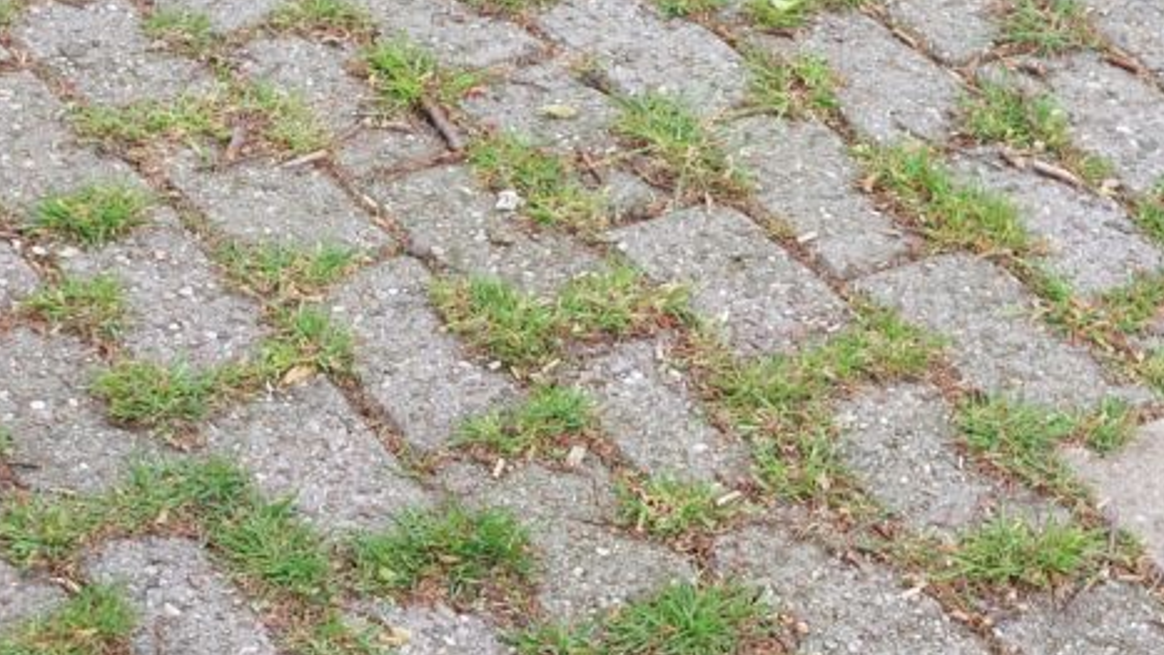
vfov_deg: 33.7
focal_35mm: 35
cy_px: 389
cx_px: 518
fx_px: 1081
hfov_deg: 56.5
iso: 40
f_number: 1.8
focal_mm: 5.23
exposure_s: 1/178
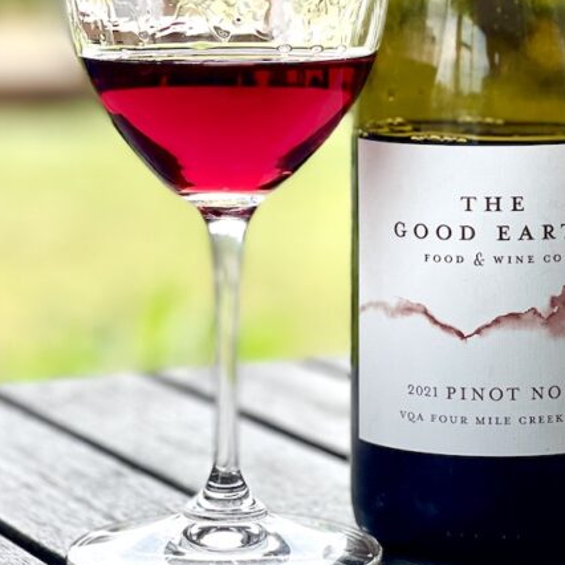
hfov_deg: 12.8
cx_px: 346
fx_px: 2511
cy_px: -12
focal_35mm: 136
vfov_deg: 12.7
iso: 32
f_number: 2.2
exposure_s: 1/708
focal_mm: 7.5
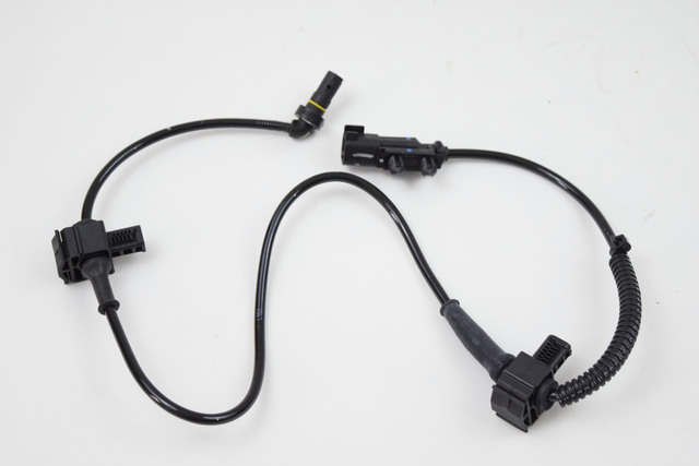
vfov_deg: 18.9
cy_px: 233
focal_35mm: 72
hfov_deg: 28.1
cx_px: 350
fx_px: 1398
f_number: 5.3
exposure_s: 1/60
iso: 1400
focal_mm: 48
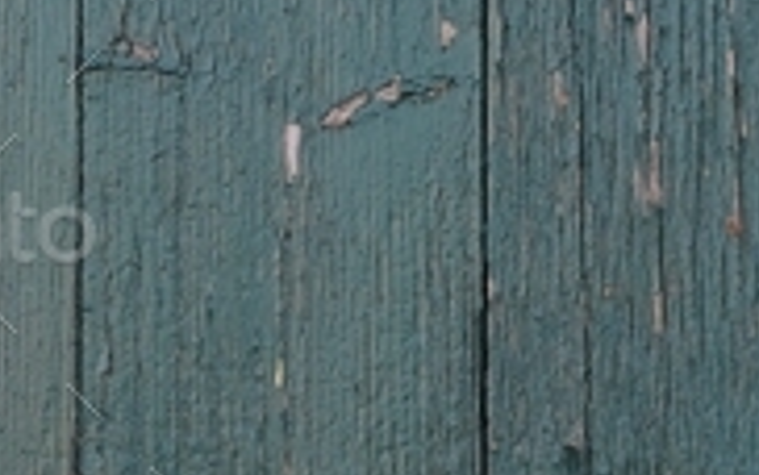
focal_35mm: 142
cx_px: 521
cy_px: 427
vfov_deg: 9.2
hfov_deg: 14.7
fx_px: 2939
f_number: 6.4
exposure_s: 1/250
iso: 500
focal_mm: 28.9
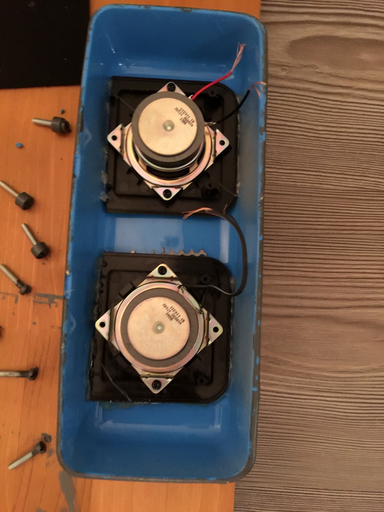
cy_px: 256
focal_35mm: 29
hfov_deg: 48.2
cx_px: 192
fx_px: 429
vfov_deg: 61.7
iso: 125
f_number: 2.2
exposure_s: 1/4
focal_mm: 4.15
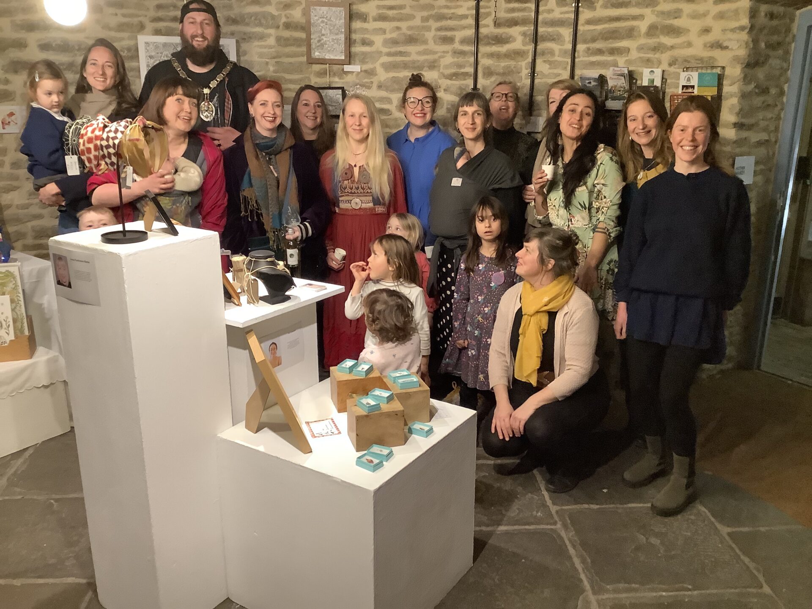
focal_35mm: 31
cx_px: 406
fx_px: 727
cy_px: 304
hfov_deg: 58.4
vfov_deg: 45.4
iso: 320
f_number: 2.4
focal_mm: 3.3
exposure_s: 1/40
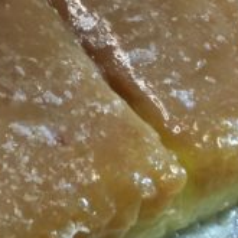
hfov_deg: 13.3
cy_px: -71
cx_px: -183
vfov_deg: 14.1
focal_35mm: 119
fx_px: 926
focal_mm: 4.15
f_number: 2.2
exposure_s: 1/30
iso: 50
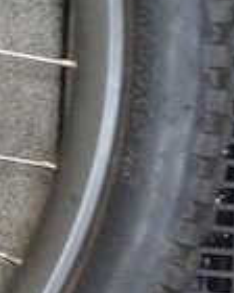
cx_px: -372
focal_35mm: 195
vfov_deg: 9.9
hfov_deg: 7.3
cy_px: 73
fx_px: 1688
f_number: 2.4
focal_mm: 4.28
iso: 250
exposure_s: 1/15
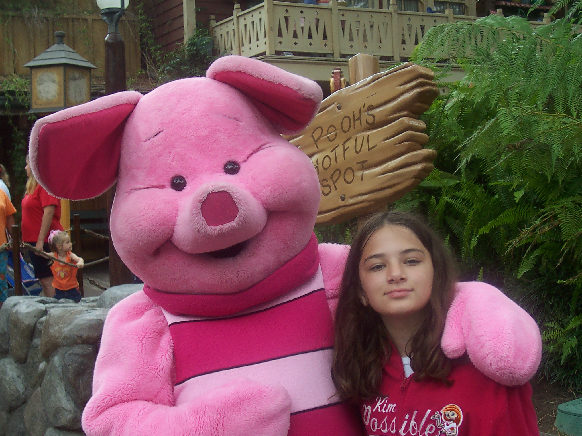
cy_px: 218
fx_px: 958
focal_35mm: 57
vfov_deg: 25.7
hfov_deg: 33.8
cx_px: 291
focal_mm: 8.6
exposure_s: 1/125
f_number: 3.4
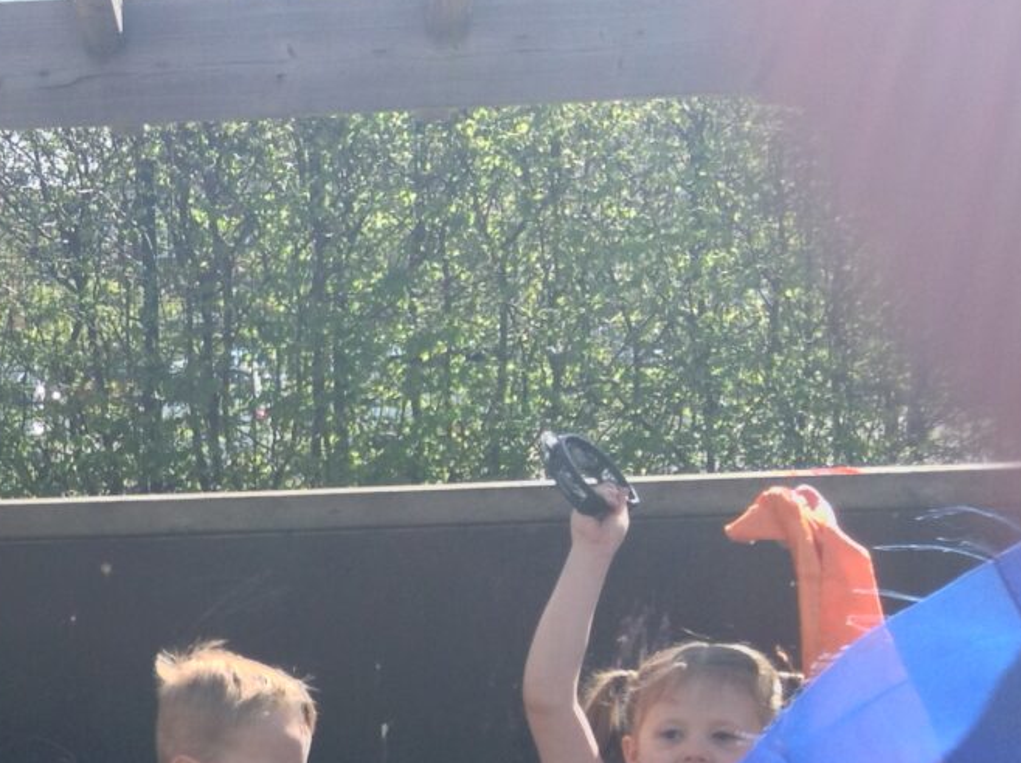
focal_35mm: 77
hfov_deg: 24.6
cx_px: 101
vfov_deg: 18.3
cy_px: 871
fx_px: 2269
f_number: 2.4
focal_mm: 3.3
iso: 25
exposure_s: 1/355
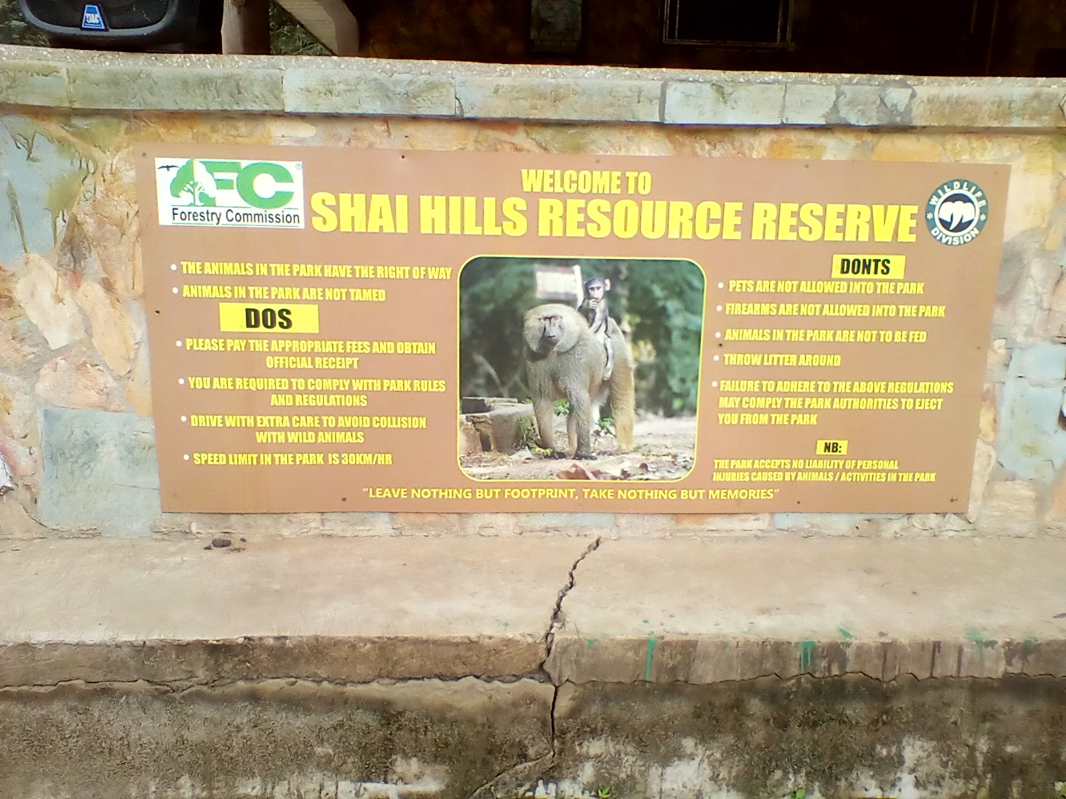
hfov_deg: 58.4
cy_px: 400
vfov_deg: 45.4
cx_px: 533
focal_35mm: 31
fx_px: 955
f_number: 2.4
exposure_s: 1/1135
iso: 102
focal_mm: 2.38
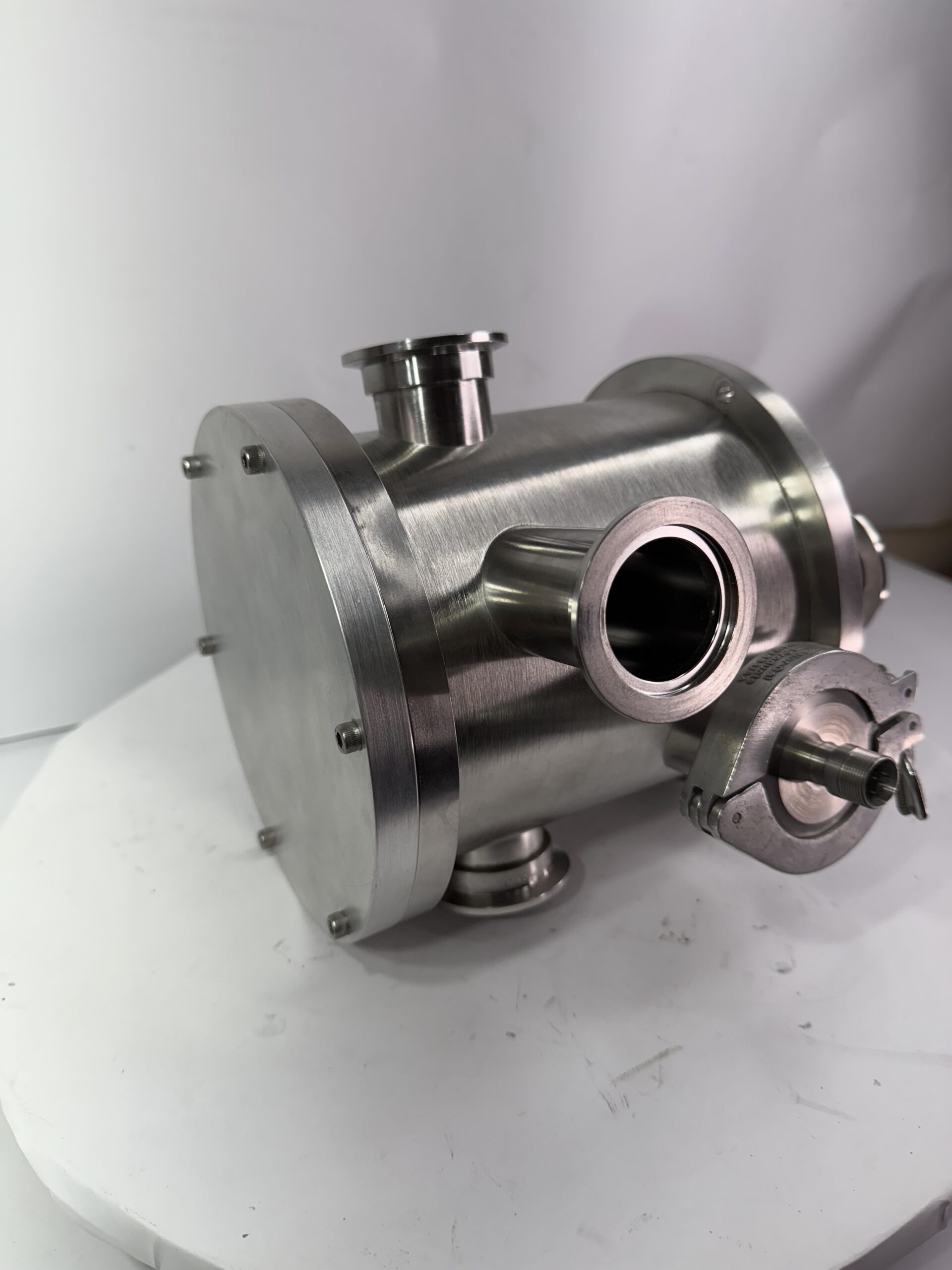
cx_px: 476
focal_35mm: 24
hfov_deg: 56.8
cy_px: 635
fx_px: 880
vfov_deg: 71.6
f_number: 1.78
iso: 80
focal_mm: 6.76
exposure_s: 1/813
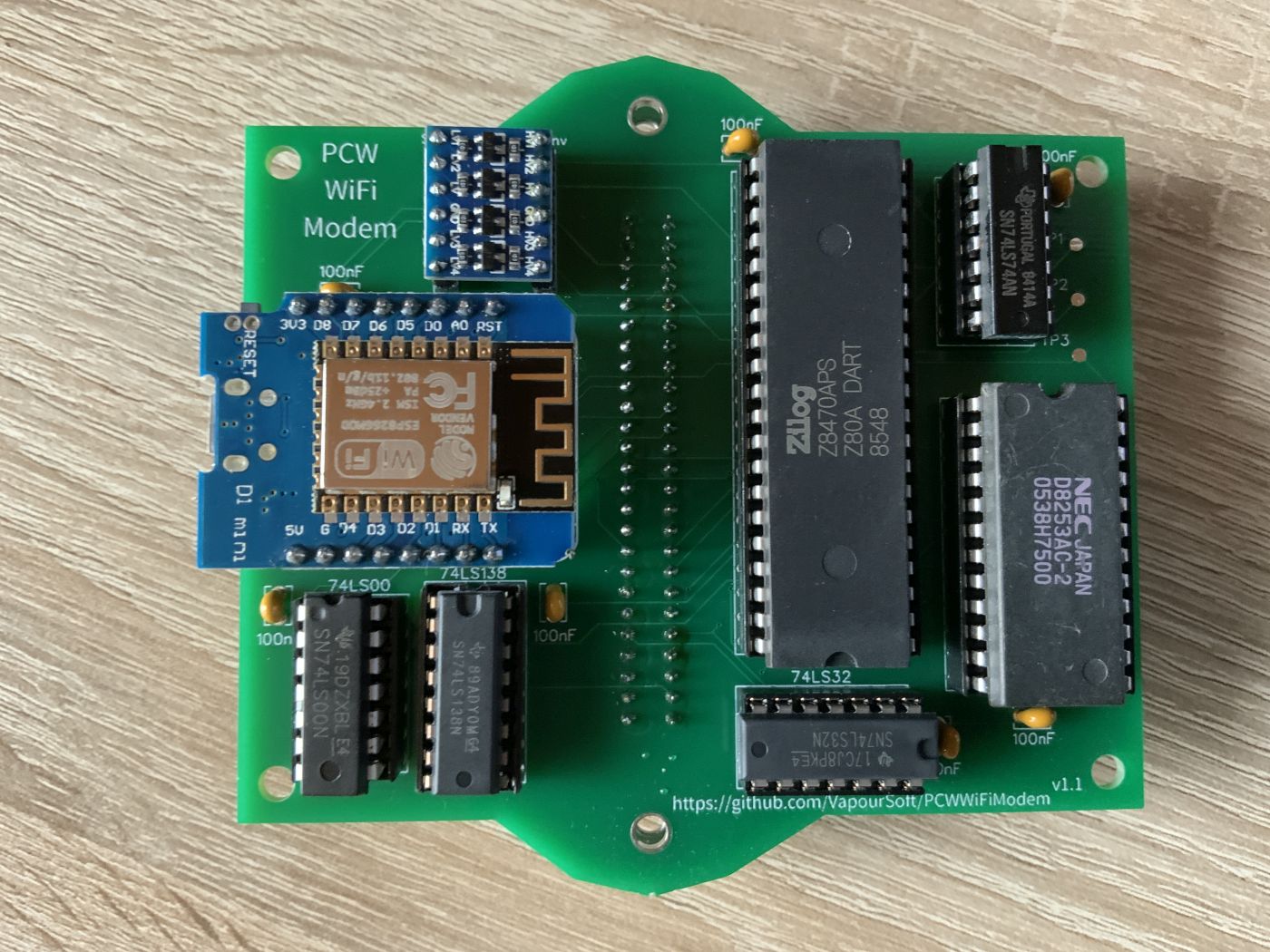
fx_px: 1064
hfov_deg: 61.7
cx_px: 635
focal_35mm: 29
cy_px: 476
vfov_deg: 48.2
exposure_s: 1/40
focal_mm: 3
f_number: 1.8
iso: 200
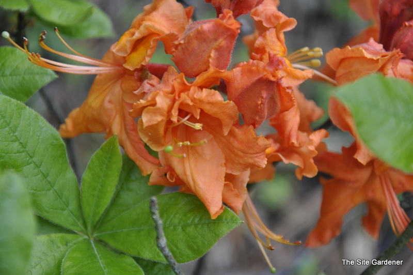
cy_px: 138
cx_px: 206
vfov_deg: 8.7
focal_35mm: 158
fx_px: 1805
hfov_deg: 13.1
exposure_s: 1/125
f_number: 5.6
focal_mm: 105
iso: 250
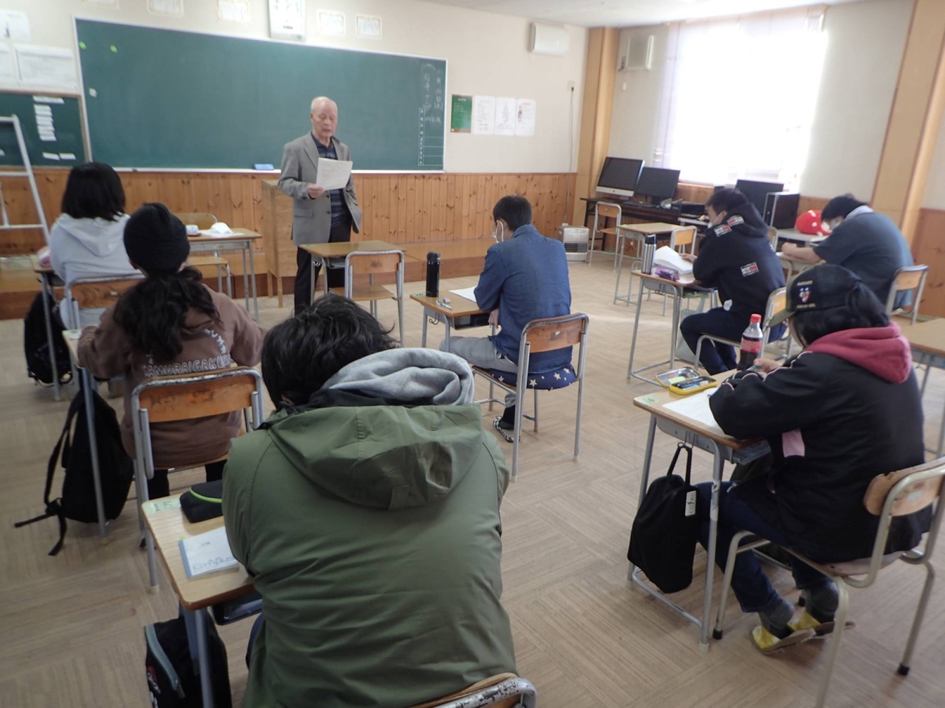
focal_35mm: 25
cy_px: 354
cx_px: 472
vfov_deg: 54.9
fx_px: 682
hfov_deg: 69.4
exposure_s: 1/60
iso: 100
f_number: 2
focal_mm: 4.5
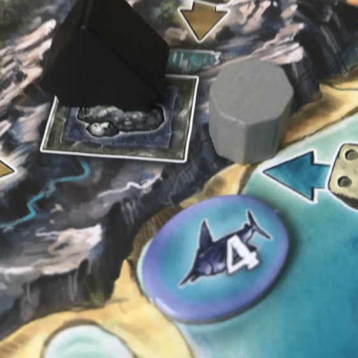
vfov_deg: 37.6
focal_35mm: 45
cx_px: 153
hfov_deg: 37.5
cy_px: 175
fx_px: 527
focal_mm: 3.99
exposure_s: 1/43
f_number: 1.8
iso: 25
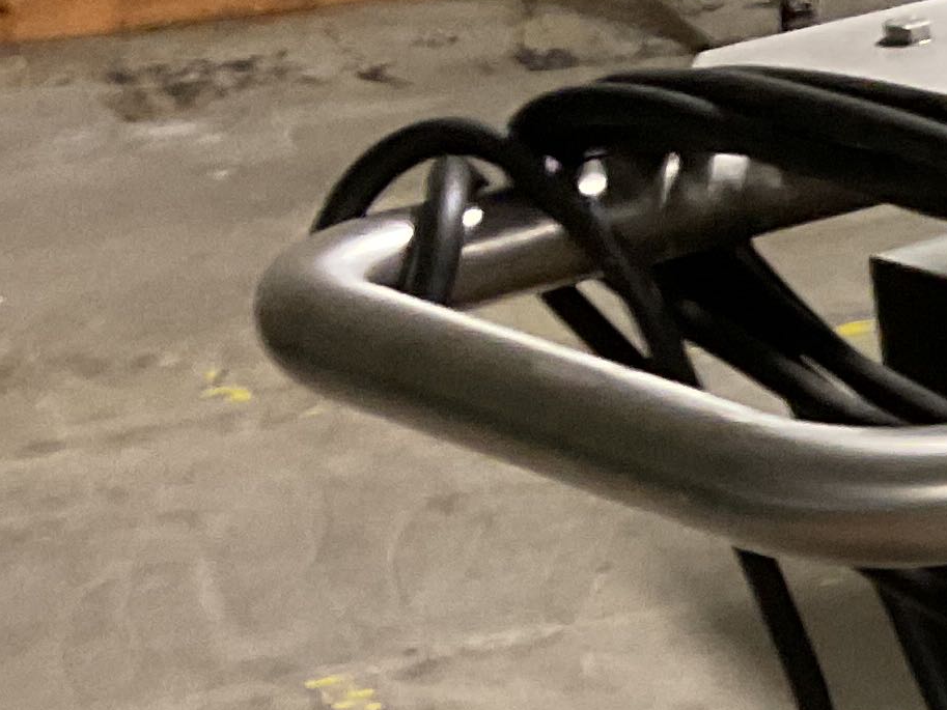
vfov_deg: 11.1
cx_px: 1740
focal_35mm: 128
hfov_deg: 13.7
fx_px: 3502
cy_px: 1061
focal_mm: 3
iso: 320
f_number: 1.8
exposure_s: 1/33
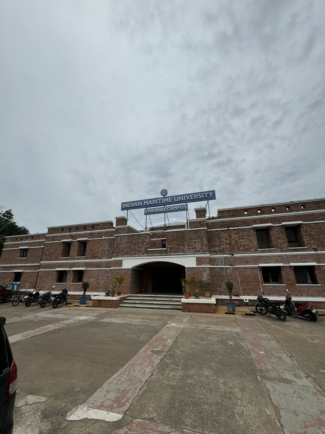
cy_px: 217
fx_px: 175
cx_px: 162
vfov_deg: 102.1
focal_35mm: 14
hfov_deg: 85.7
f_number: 2.2
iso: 40
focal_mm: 2.22
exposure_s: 1/4630
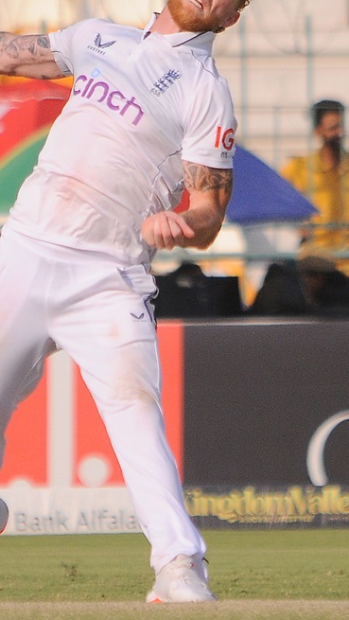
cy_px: 266
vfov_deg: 1.7
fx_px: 21247
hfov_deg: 0.9
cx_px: 86
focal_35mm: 1293
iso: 400
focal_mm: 450
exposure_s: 1/2000
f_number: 6.3
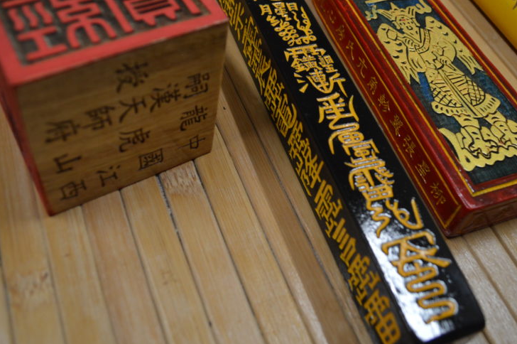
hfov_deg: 50.7
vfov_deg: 34.7
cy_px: 122
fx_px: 545
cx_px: 280
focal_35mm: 38
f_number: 3.5
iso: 640
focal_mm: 18
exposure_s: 1/15
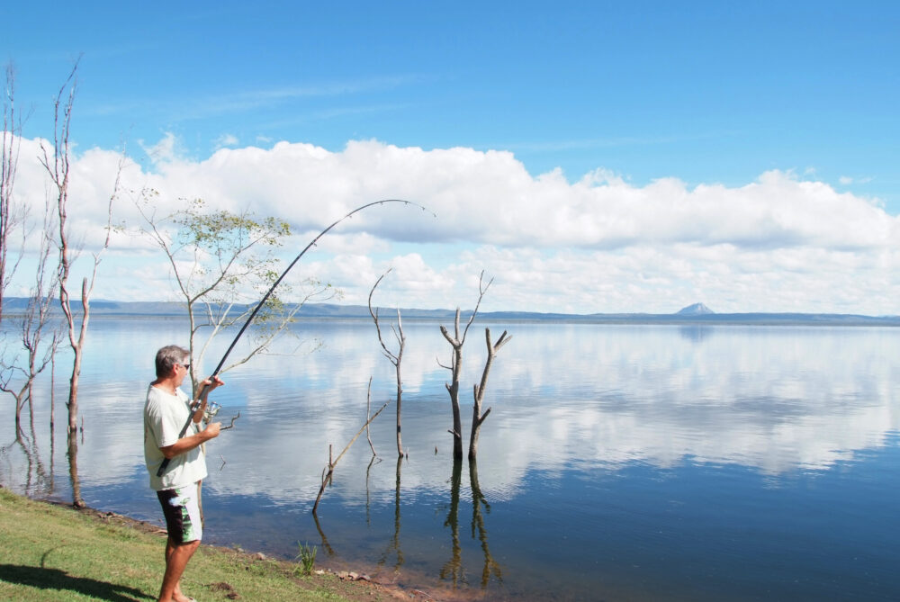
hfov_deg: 67.3
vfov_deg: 48.0
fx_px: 676
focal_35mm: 27
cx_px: 450
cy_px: 301
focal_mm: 18
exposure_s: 1/200
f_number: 10
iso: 250
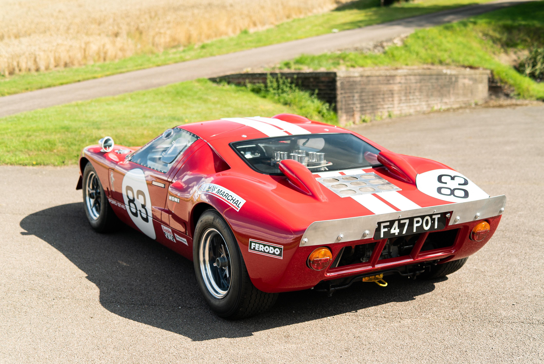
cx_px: 272
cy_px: 182
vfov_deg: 27.0
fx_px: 756
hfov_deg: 39.6
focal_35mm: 50
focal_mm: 50
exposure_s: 1/1000
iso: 250
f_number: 2.8
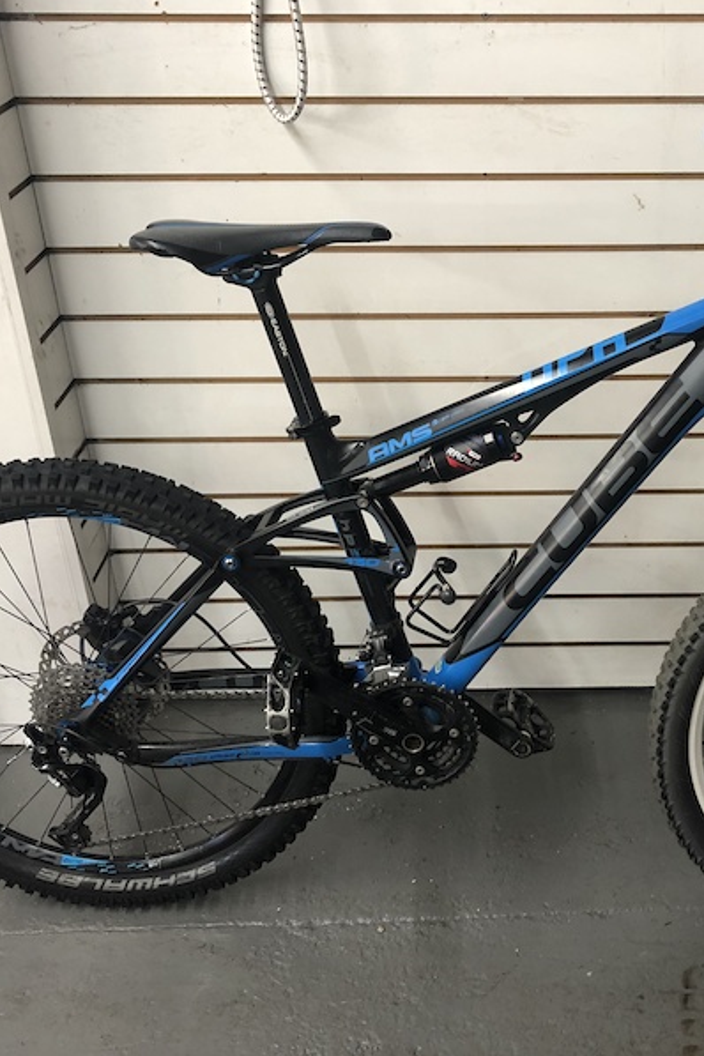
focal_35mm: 39
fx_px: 1144
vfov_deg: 49.6
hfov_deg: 33.7
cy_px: 527
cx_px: 509
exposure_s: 1/17
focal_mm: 3.99
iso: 50
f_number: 1.8
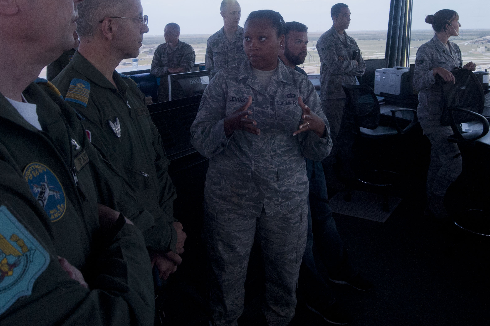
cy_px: 66
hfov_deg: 60.2
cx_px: 263
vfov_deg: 40.6
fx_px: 422
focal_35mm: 31
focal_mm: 17
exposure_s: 1/250
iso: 2500
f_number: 6.3
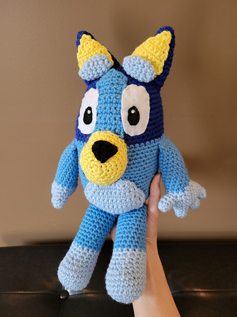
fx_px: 237
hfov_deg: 53.1
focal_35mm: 26
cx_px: 118
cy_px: 158
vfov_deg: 67.3
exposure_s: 1/60
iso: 250
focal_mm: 5.4
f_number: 1.8
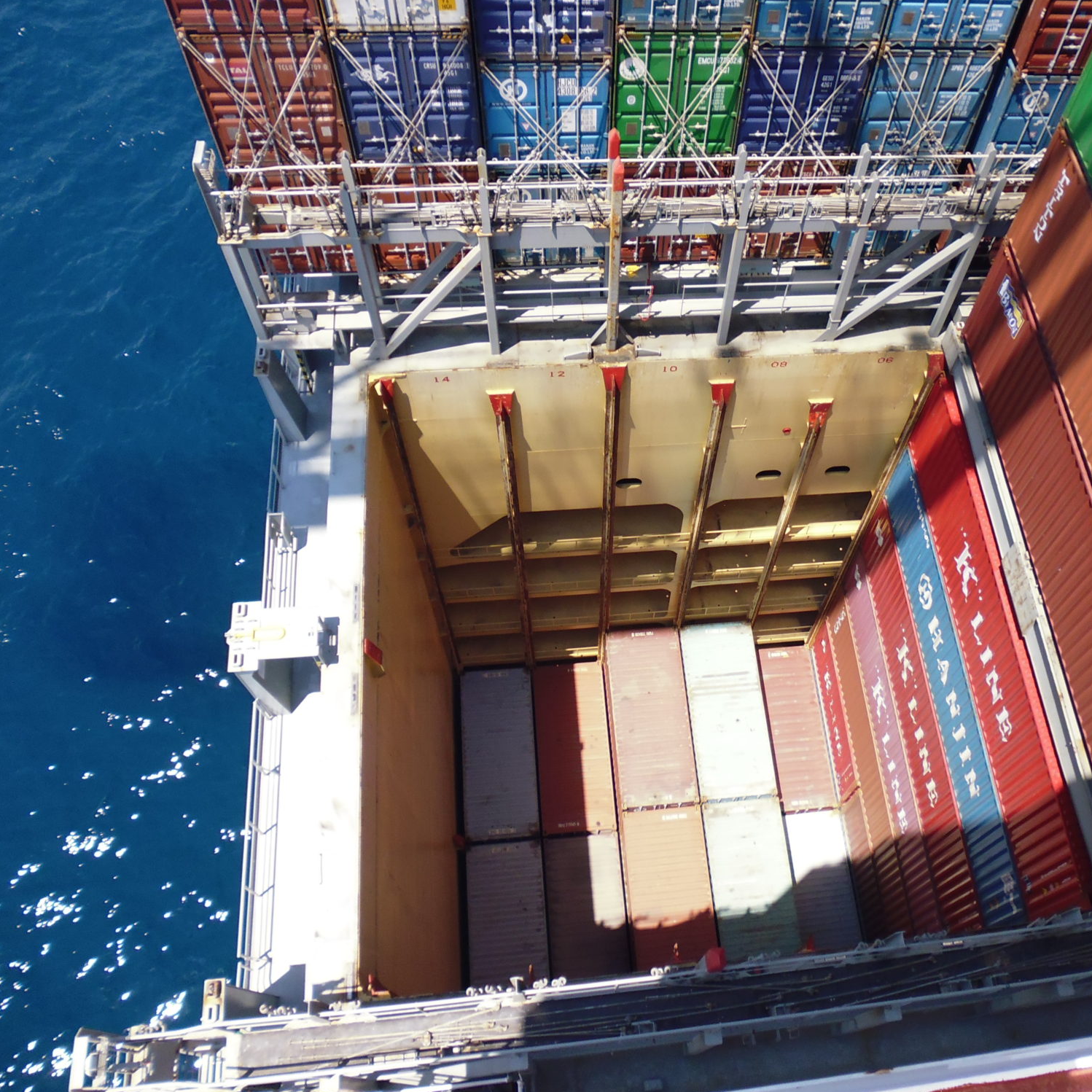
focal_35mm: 29
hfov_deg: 54.8
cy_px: 552
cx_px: 698
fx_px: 1035
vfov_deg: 55.6
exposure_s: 1/60
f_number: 9
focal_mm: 4.3
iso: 100
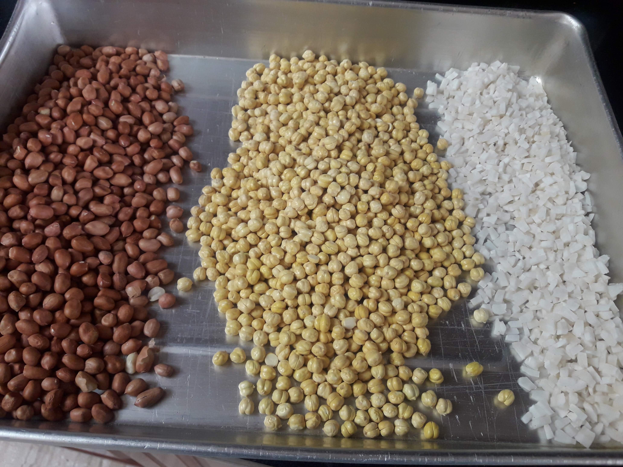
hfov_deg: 63.4
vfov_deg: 49.7
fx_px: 504
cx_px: 312
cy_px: 234
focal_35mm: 28
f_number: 1.9
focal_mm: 3.7
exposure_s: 1/33
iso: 100
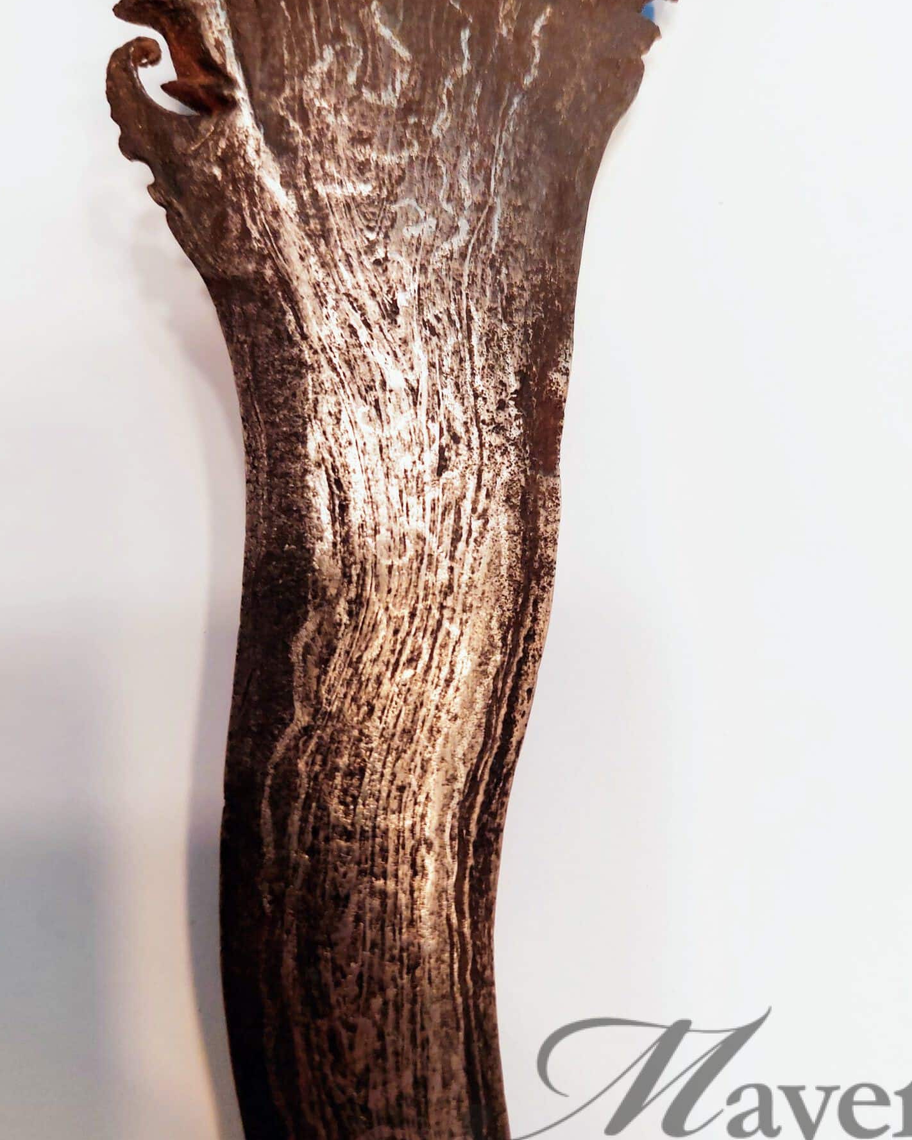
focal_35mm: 27
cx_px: 457
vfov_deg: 64.0
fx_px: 911
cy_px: 525
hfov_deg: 53.2
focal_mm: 5.23
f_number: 1.8
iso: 125
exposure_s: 1/50
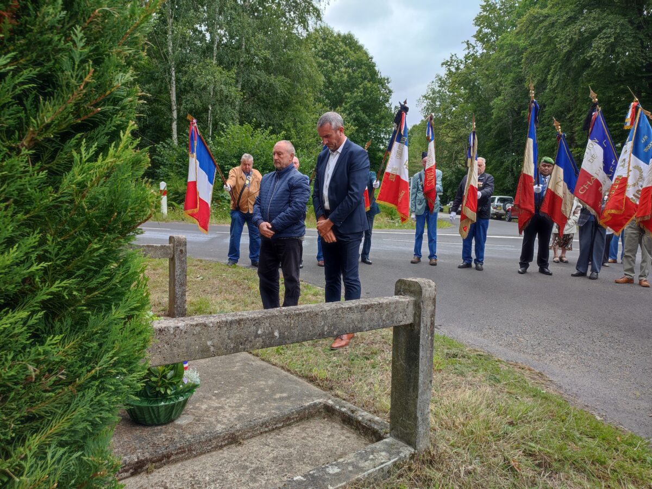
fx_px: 452
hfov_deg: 71.6
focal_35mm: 24
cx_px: 326
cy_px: 244
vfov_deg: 56.8
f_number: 1.89
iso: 82
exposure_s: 1/100
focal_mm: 5.89
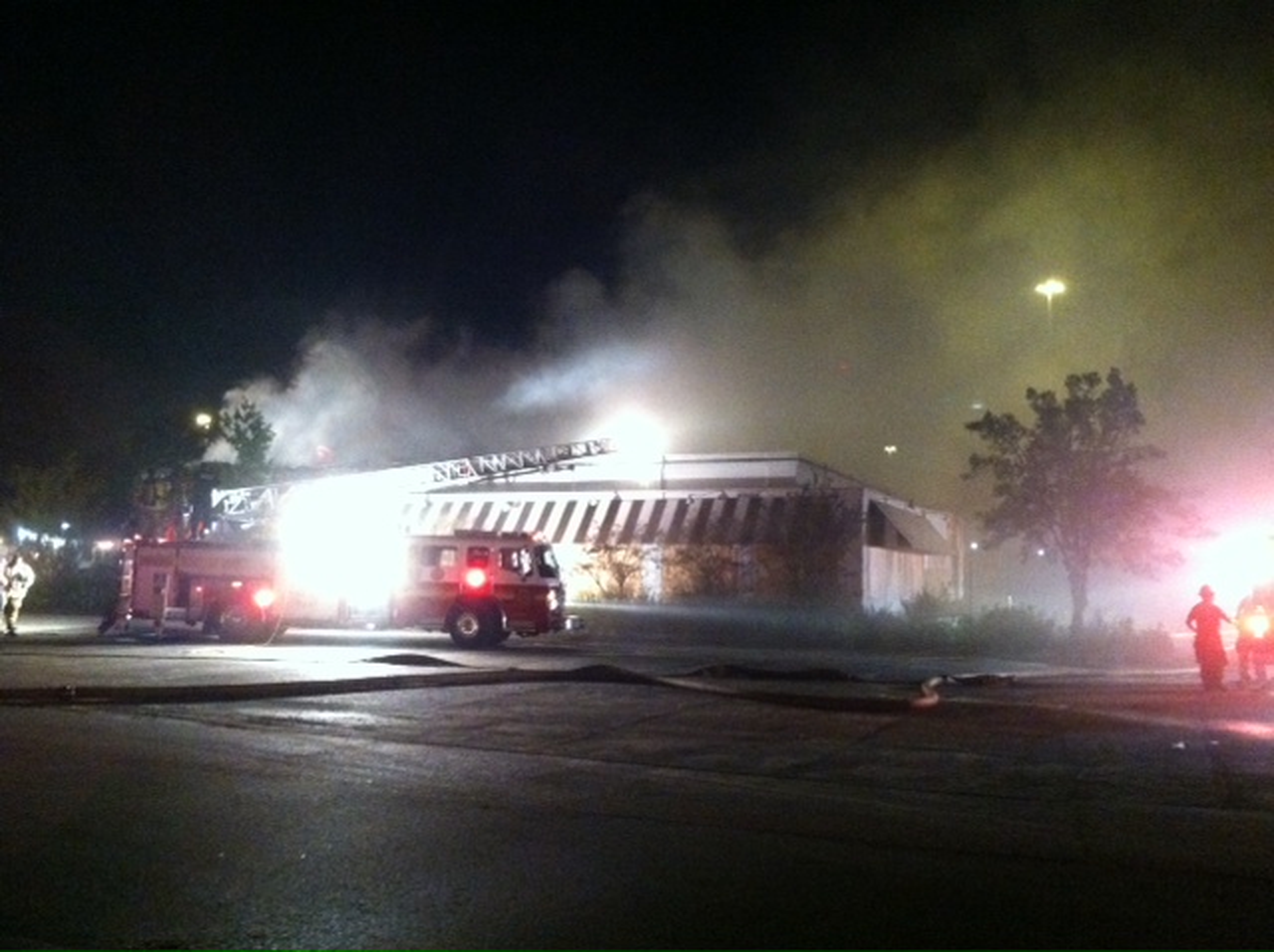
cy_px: 476
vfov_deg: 40.6
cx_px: 637
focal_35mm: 35
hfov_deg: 52.7
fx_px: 1286
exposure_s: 1/15
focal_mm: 3.85
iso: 1000
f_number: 2.8
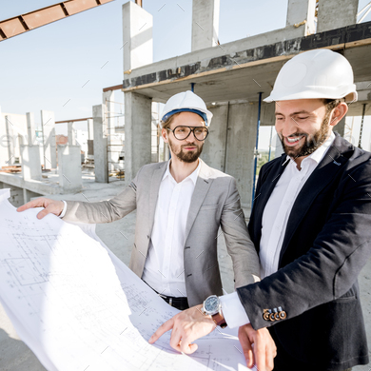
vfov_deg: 80.7
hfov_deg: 80.5
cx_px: 166
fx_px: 218
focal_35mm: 18
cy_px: 185
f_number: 2.8
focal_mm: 14
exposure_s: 1/1250
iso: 200
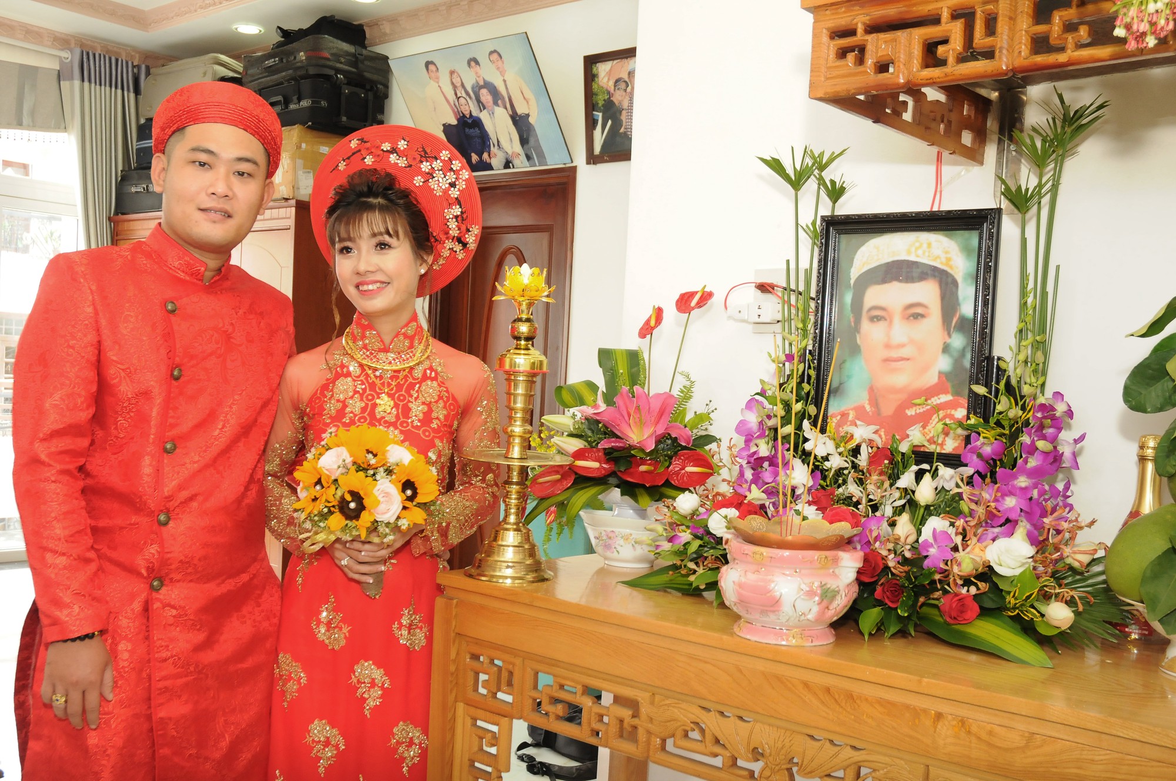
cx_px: 588
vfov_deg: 36.8
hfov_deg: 53.2
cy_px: 390
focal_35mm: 36
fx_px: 1174
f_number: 5.6
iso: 1000
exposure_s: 1/80
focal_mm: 24
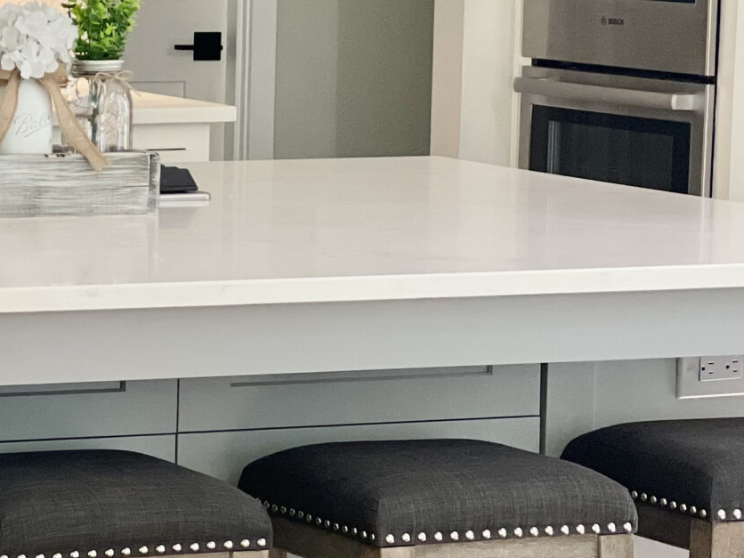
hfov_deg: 10.0
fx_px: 4213
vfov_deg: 7.6
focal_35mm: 196
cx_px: -69
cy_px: 332
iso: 125
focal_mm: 7.5
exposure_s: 1/40
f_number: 2.2
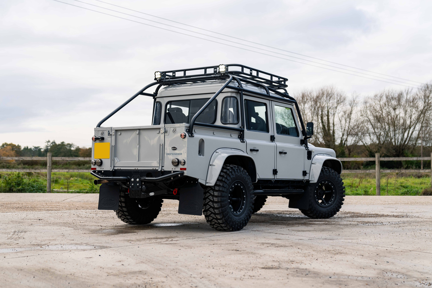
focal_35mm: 51
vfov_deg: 26.5
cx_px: 216
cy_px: 144
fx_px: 612
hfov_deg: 38.9
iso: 400
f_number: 2.8
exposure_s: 1/500
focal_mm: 51
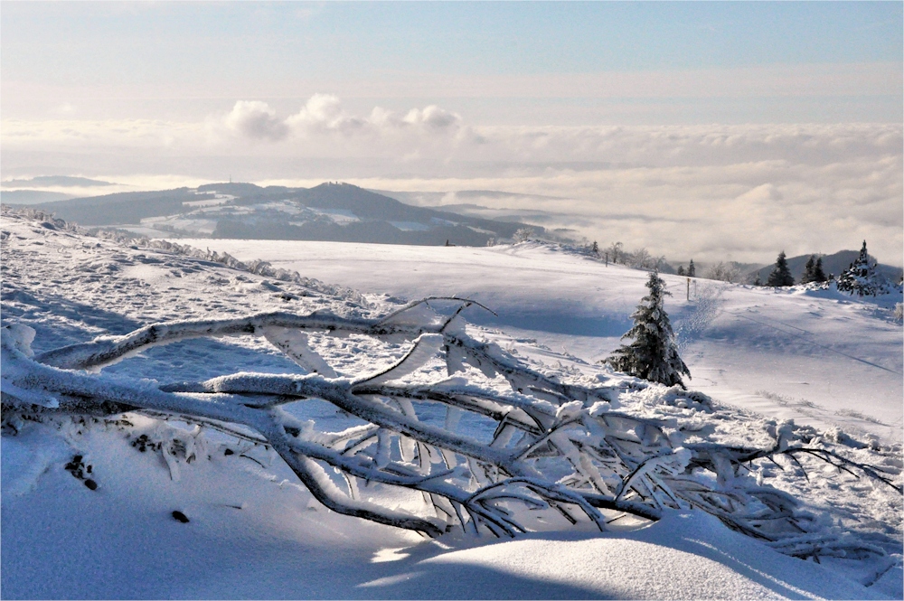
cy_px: 300
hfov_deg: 31.9
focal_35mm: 63
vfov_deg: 21.5
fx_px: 1581
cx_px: 452
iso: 3200
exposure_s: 1/2000
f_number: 22
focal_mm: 42
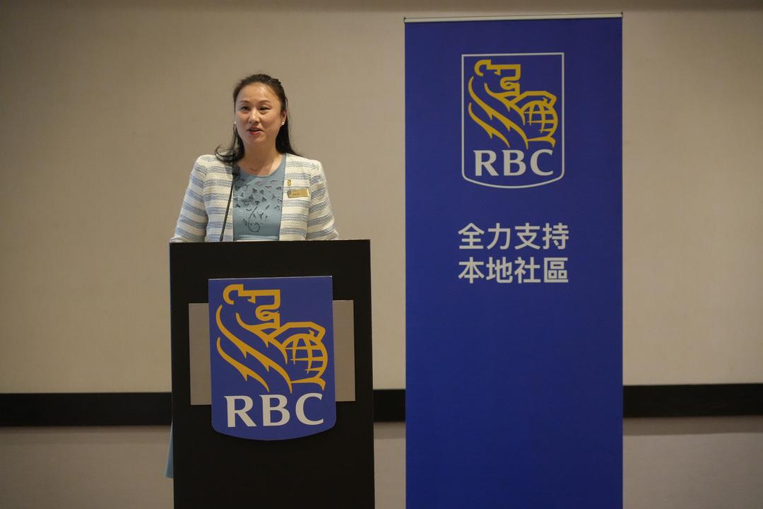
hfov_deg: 23.4
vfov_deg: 15.7
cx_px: 382
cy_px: 254
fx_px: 1844
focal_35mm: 87
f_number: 4
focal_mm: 87
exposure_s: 1/160
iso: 8000
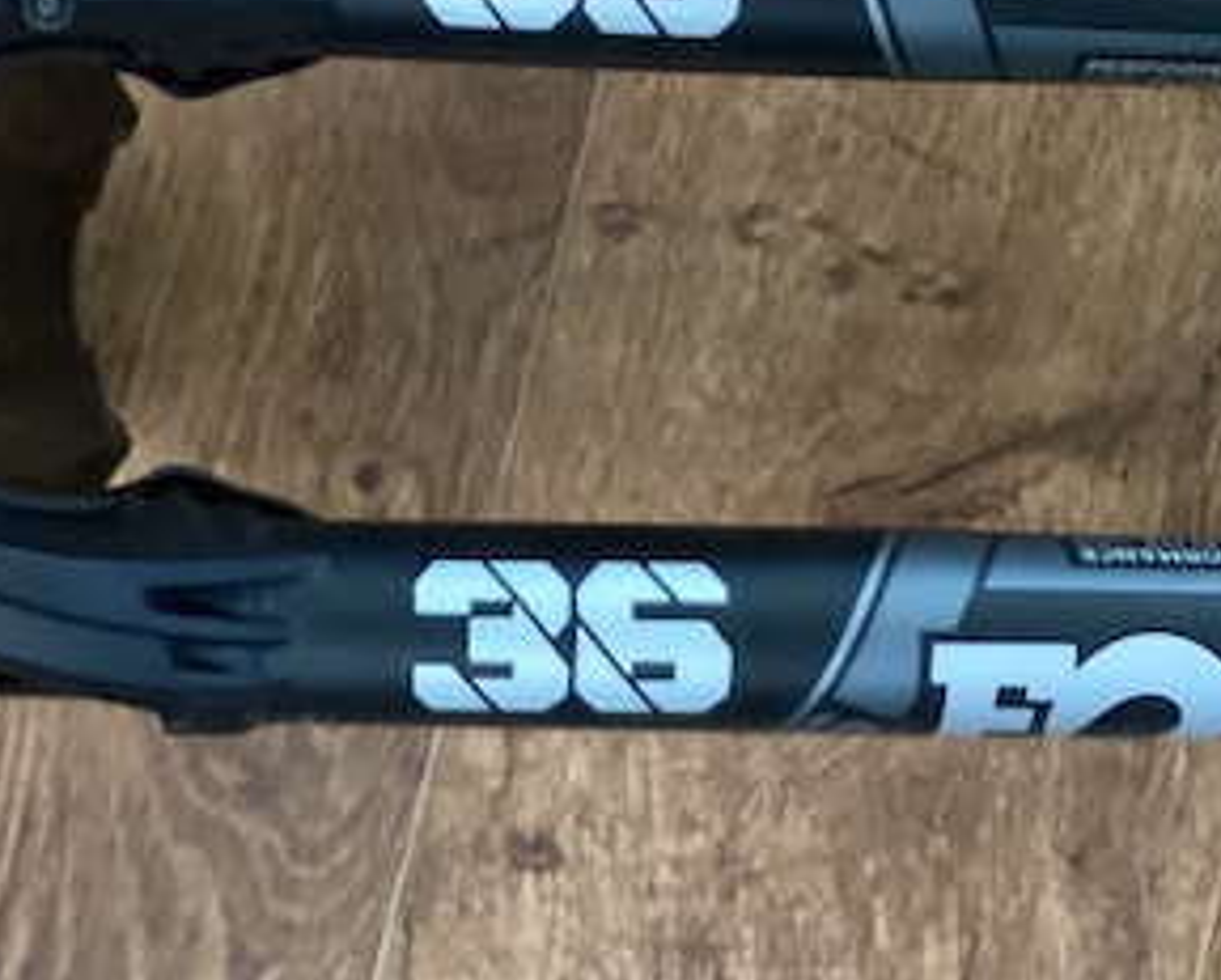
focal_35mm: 84
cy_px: 356
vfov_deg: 18.3
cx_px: 449
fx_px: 3039
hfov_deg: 22.7
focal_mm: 3.3
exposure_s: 1/30
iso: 500
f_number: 2.4
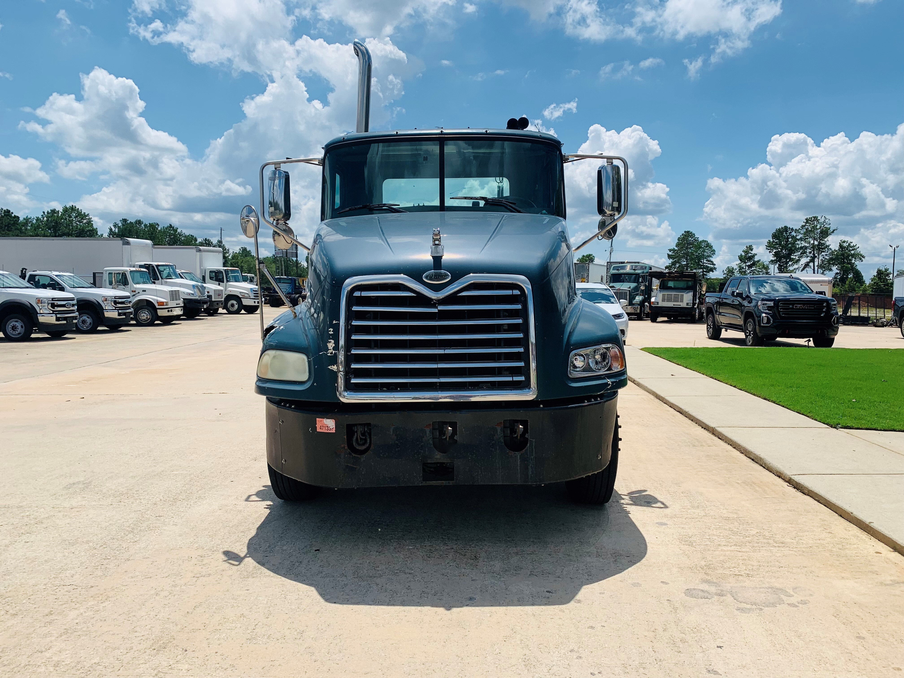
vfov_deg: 53.1
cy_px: 339
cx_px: 452
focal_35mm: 26
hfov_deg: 67.3
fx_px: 679
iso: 25
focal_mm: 4.25
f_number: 1.8
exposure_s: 1/4098
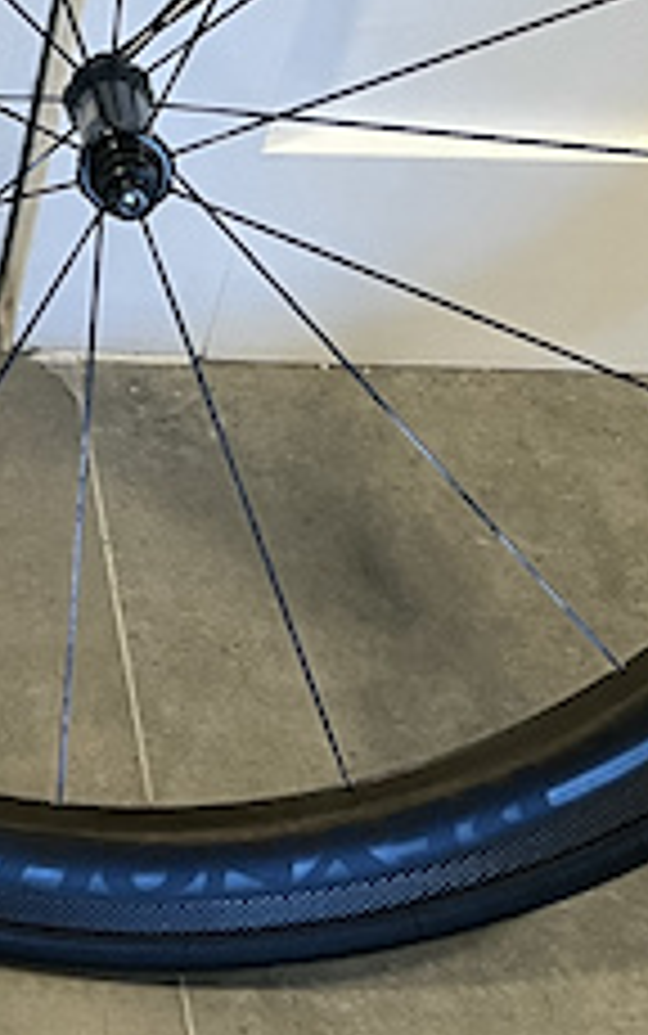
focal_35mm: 96
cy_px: 40
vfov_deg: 21.0
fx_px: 2709
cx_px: -580
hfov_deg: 12.3
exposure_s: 1/60
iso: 160
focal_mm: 5.1
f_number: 1.6
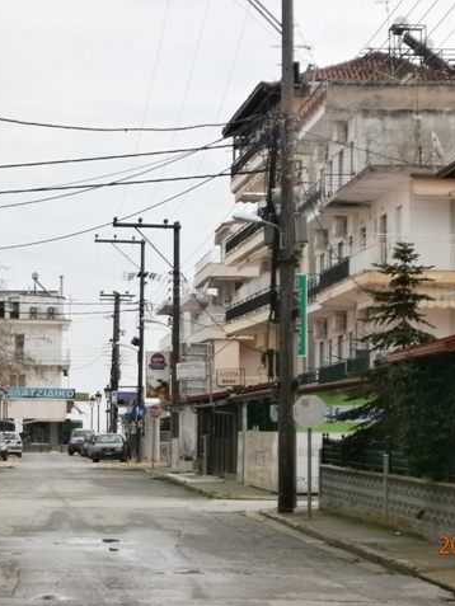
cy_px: 304
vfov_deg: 13.6
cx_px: 205
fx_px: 2540
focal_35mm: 145
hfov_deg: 10.2
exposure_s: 1/200
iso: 100
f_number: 6.5
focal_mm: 19.2
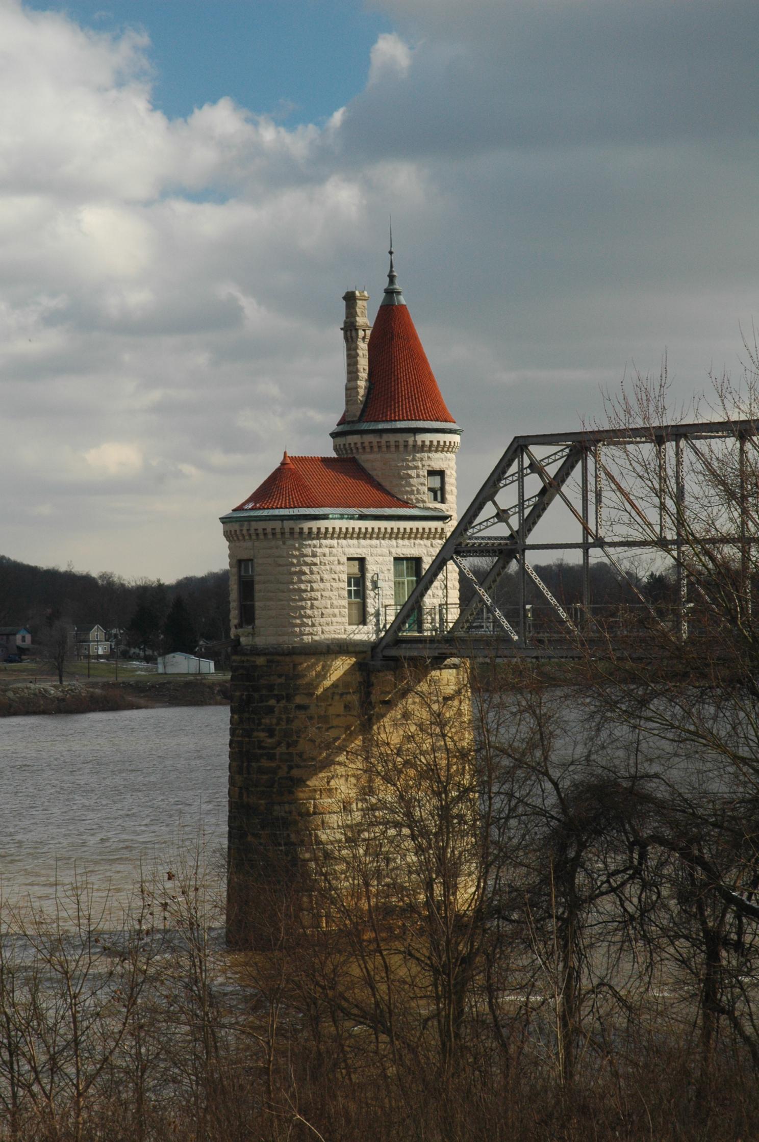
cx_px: 380
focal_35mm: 93
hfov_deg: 14.7
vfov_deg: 21.9
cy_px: 571
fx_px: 2948
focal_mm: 62
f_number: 9
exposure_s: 1/320
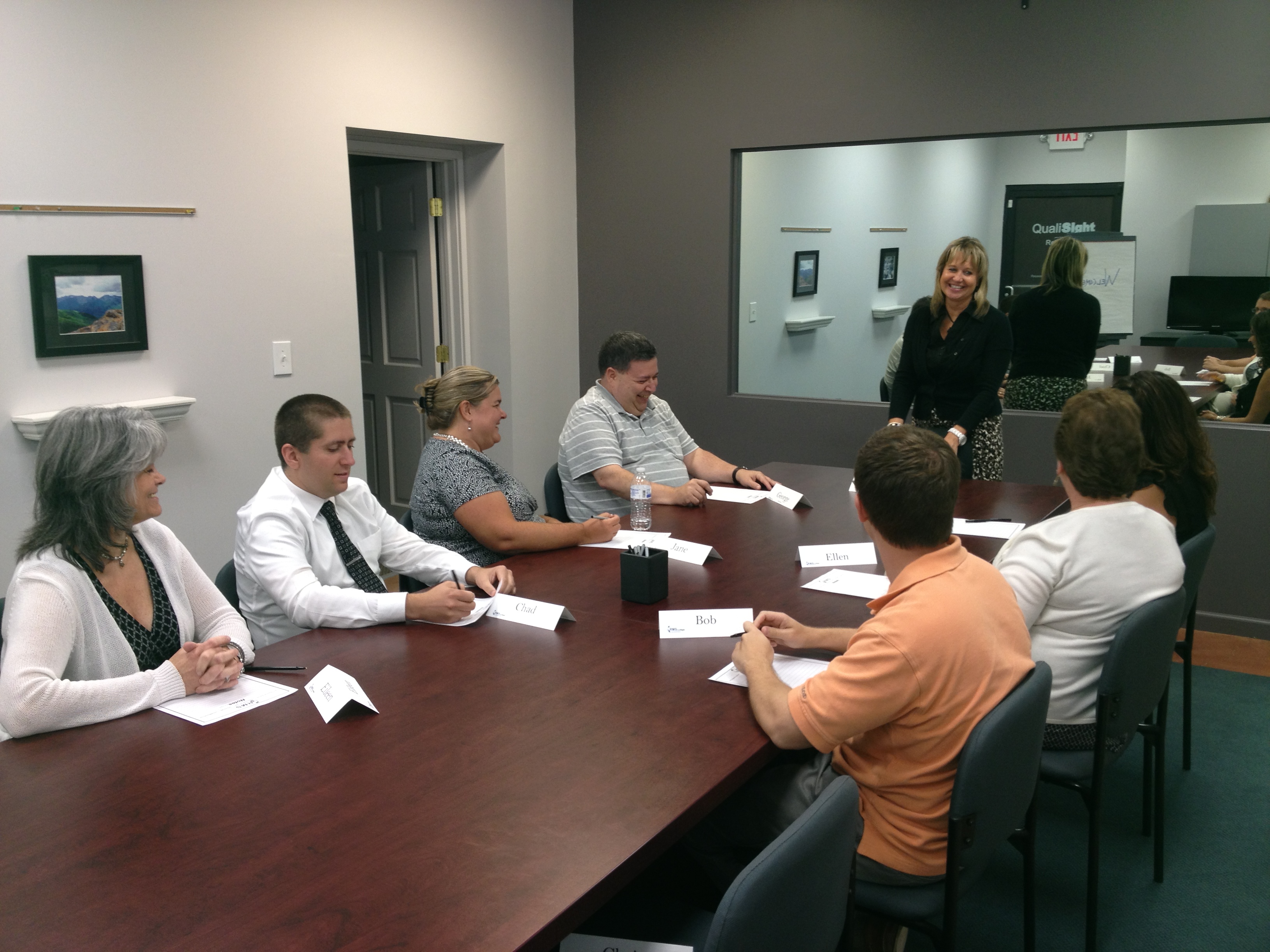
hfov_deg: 52.6
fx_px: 1284
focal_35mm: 35
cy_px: 476
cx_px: 635
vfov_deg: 40.7
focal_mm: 4.28
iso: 50
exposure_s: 1/30
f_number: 2.4
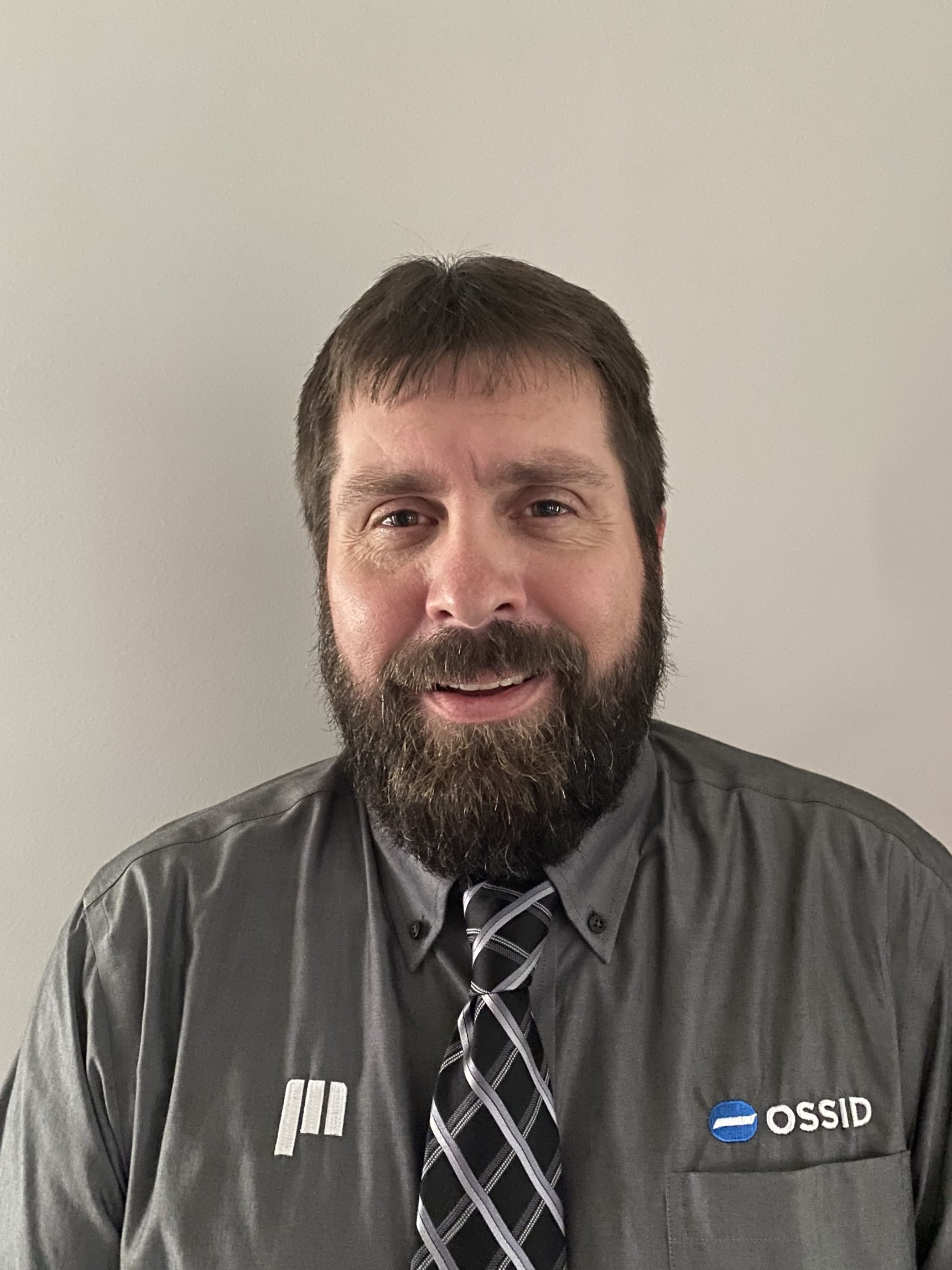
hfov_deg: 48.2
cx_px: 509
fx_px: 1063
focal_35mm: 29
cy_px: 648
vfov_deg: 61.7
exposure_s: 1/17
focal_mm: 4.25
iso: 1000
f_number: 1.8
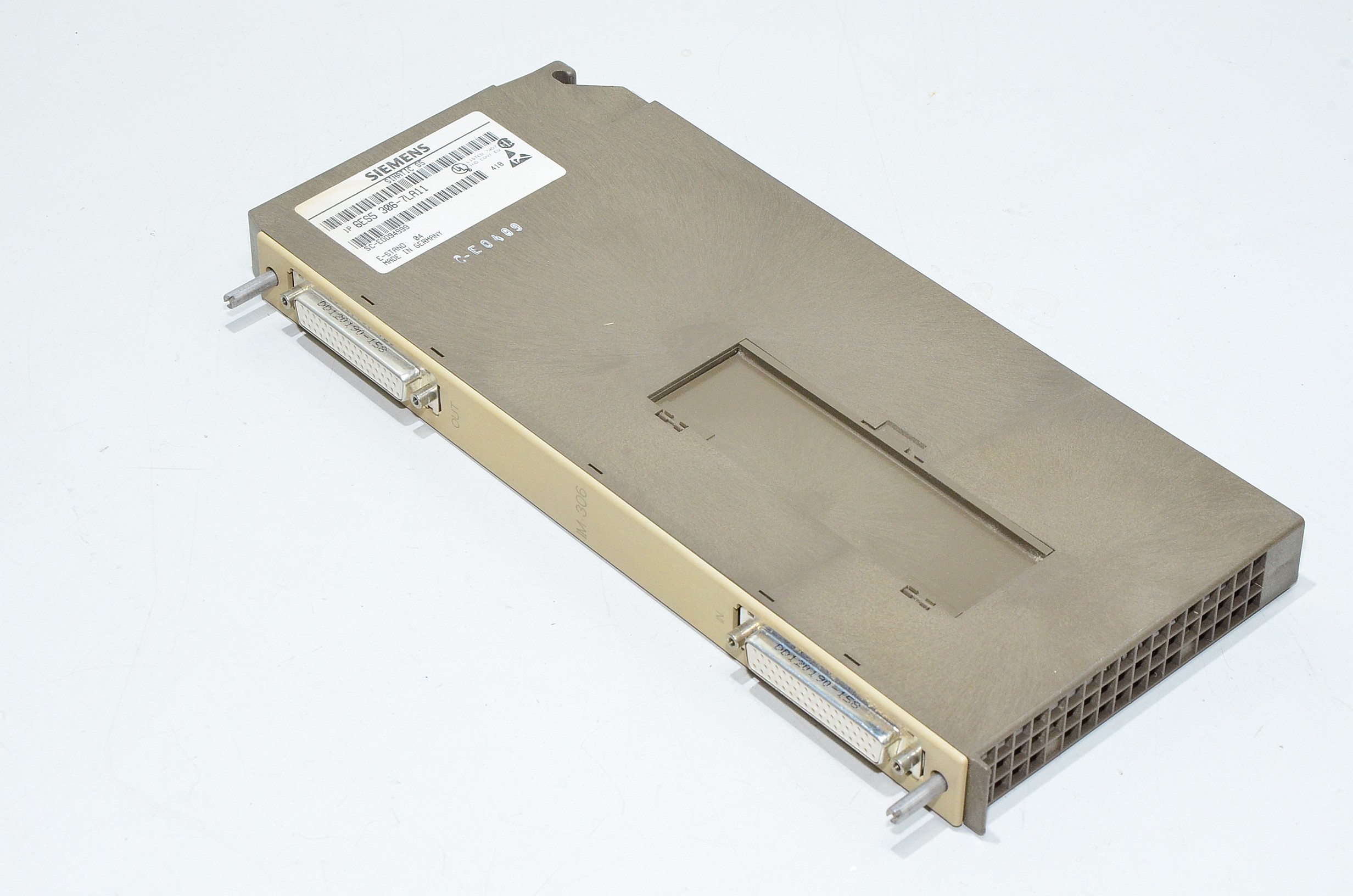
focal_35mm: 93
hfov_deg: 22.0
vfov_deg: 14.6
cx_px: 676
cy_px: 448
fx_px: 3488
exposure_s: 1/50
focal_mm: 62
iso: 1600
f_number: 16
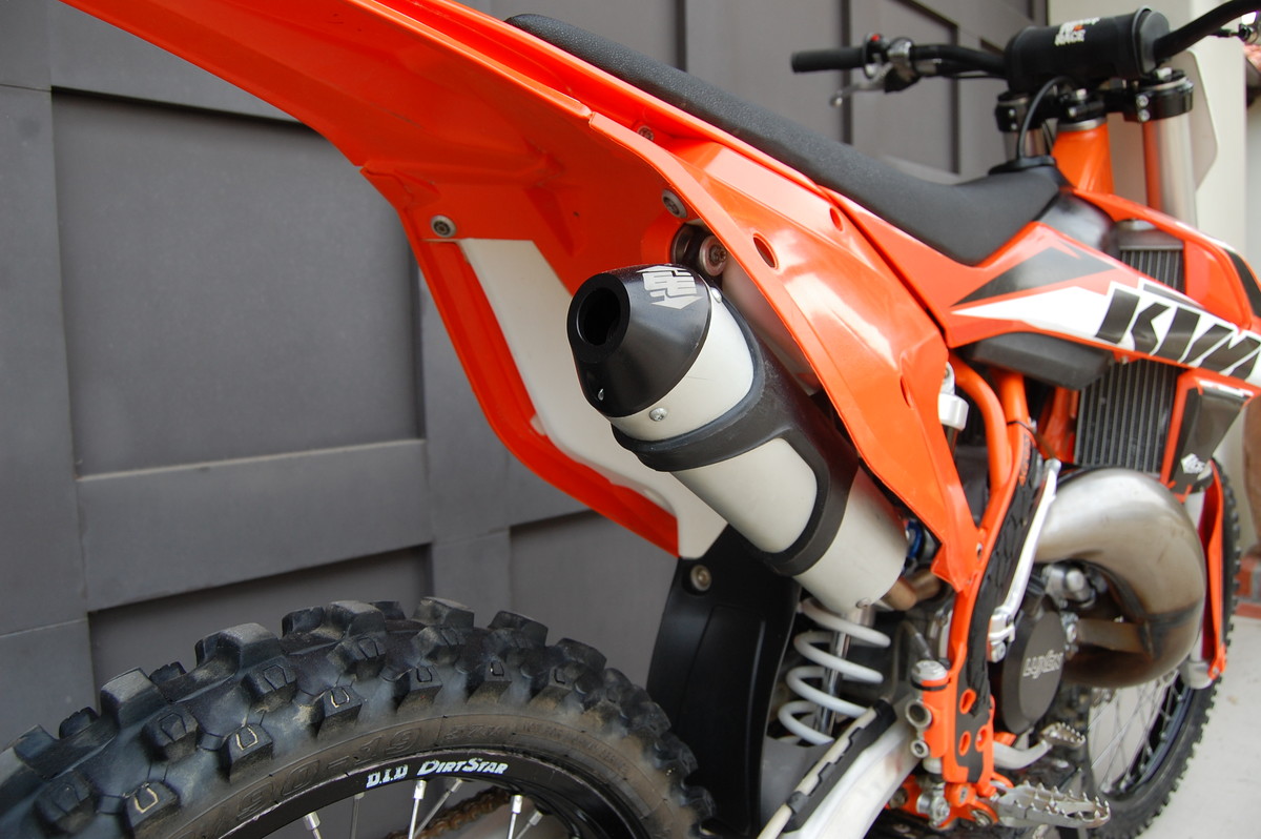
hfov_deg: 67.4
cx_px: 630
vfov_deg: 47.9
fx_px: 945
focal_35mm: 27
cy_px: 420
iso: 250
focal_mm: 18
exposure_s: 1/125
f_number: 5.6
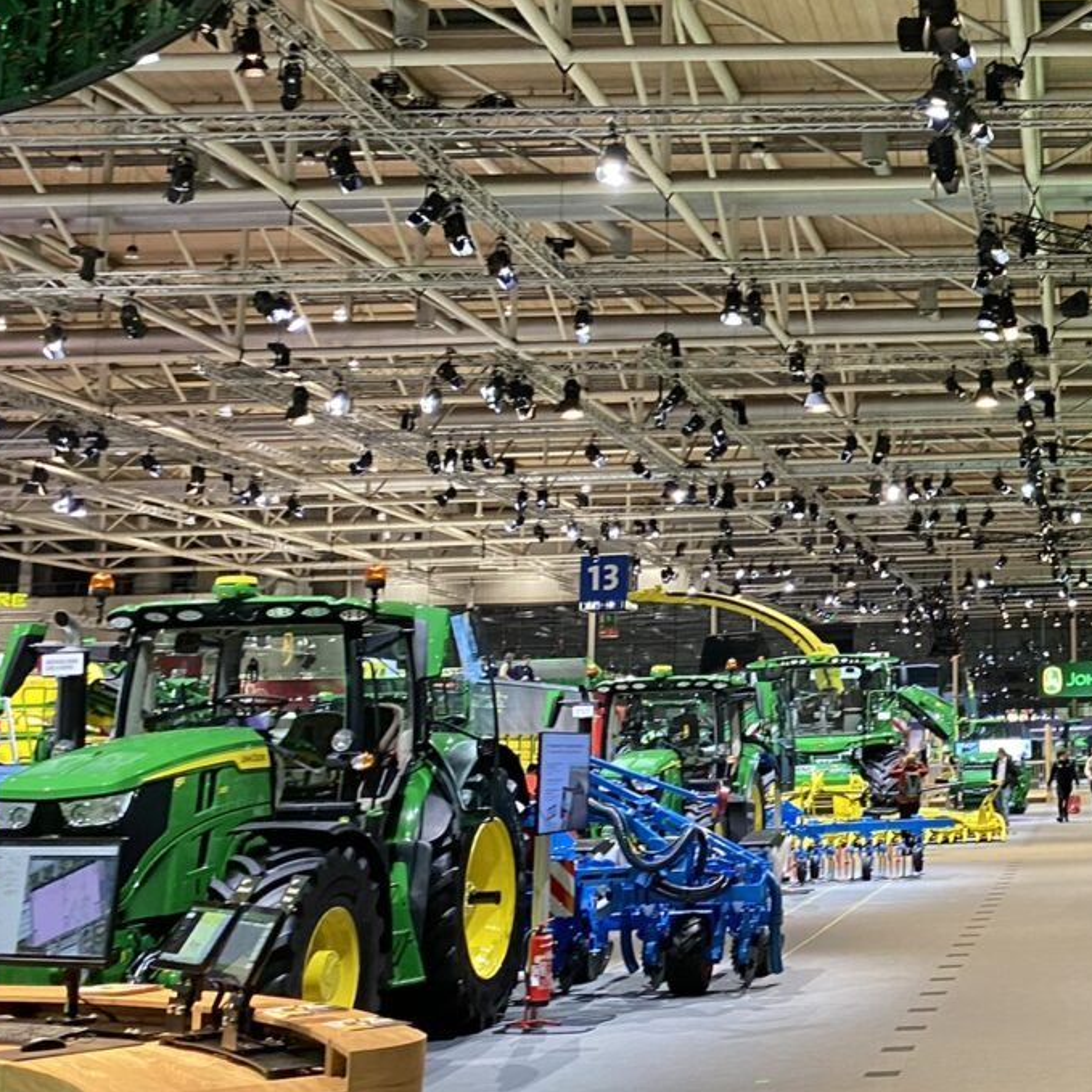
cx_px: 1190
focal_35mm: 52
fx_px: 1856
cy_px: 373
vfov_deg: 32.5
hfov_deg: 29.6
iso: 200
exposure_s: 1/60
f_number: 1.8
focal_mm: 4.25
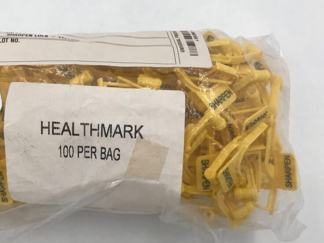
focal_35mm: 38
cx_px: 122
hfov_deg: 48.5
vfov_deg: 37.6
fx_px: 356
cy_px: 141
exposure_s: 1/40
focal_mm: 3.99
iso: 25
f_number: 1.8
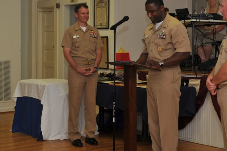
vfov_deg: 17.0
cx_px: 159
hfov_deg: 25.3
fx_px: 502
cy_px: 40
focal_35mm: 80
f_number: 5
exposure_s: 1/60
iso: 200
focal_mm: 35
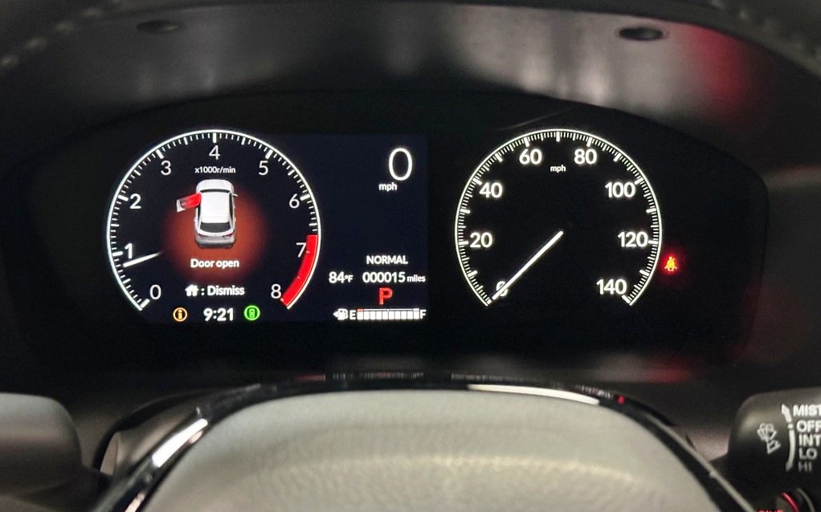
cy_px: 226
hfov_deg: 39.6
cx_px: 410
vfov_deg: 25.3
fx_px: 1141
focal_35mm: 51
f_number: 1.78
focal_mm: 6.86
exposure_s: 1/24
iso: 640
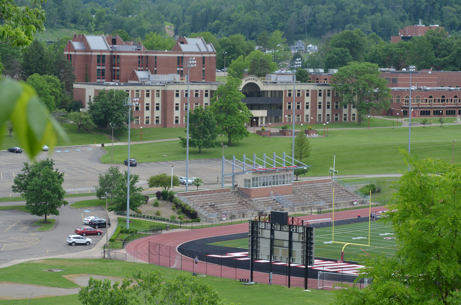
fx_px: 1533
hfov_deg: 17.1
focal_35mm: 120
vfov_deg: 11.4
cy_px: 152
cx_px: 230
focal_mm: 80
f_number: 13
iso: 640
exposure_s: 1/400
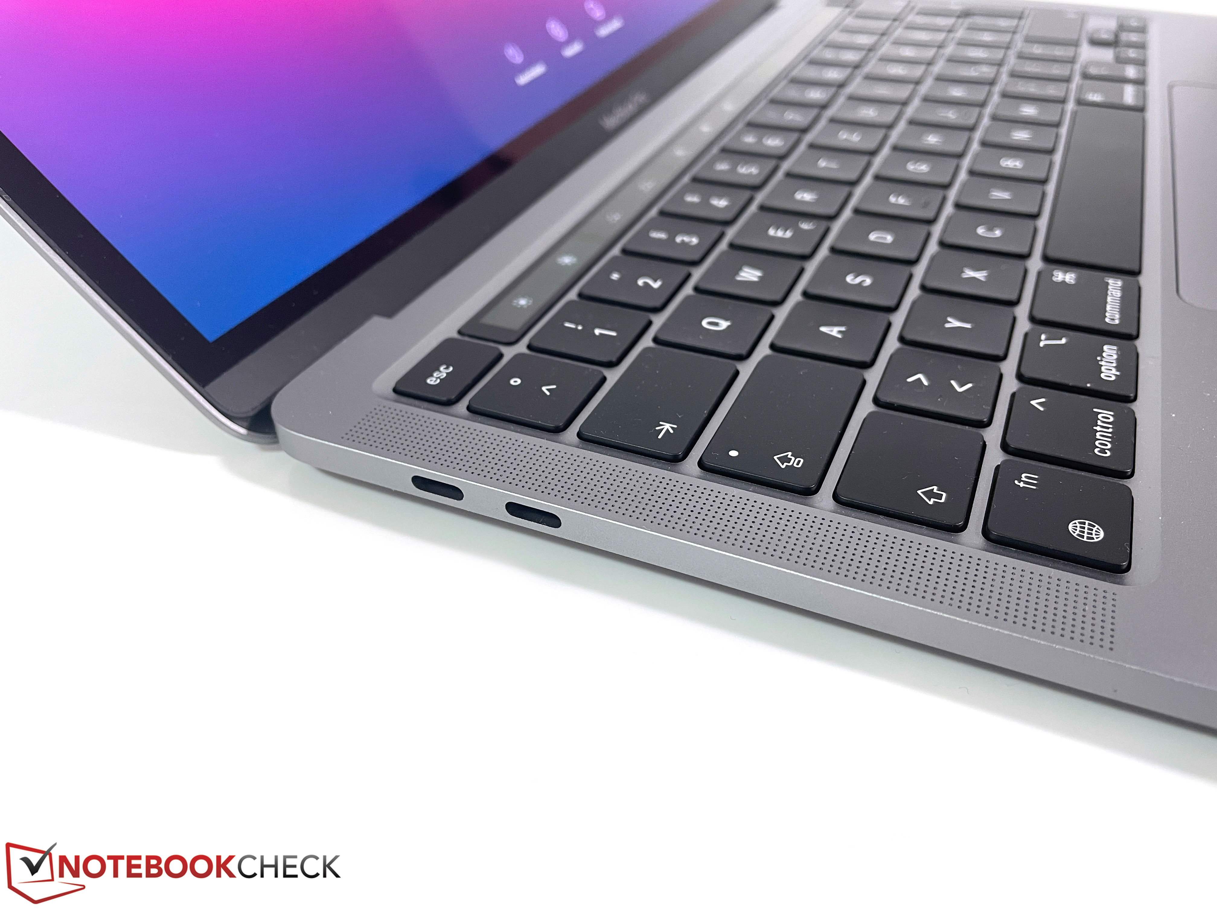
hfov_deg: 67.3
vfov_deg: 53.1
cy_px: 456
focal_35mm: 26
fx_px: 914
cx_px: 608
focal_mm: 4.2
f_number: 1.6
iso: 80
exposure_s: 1/50
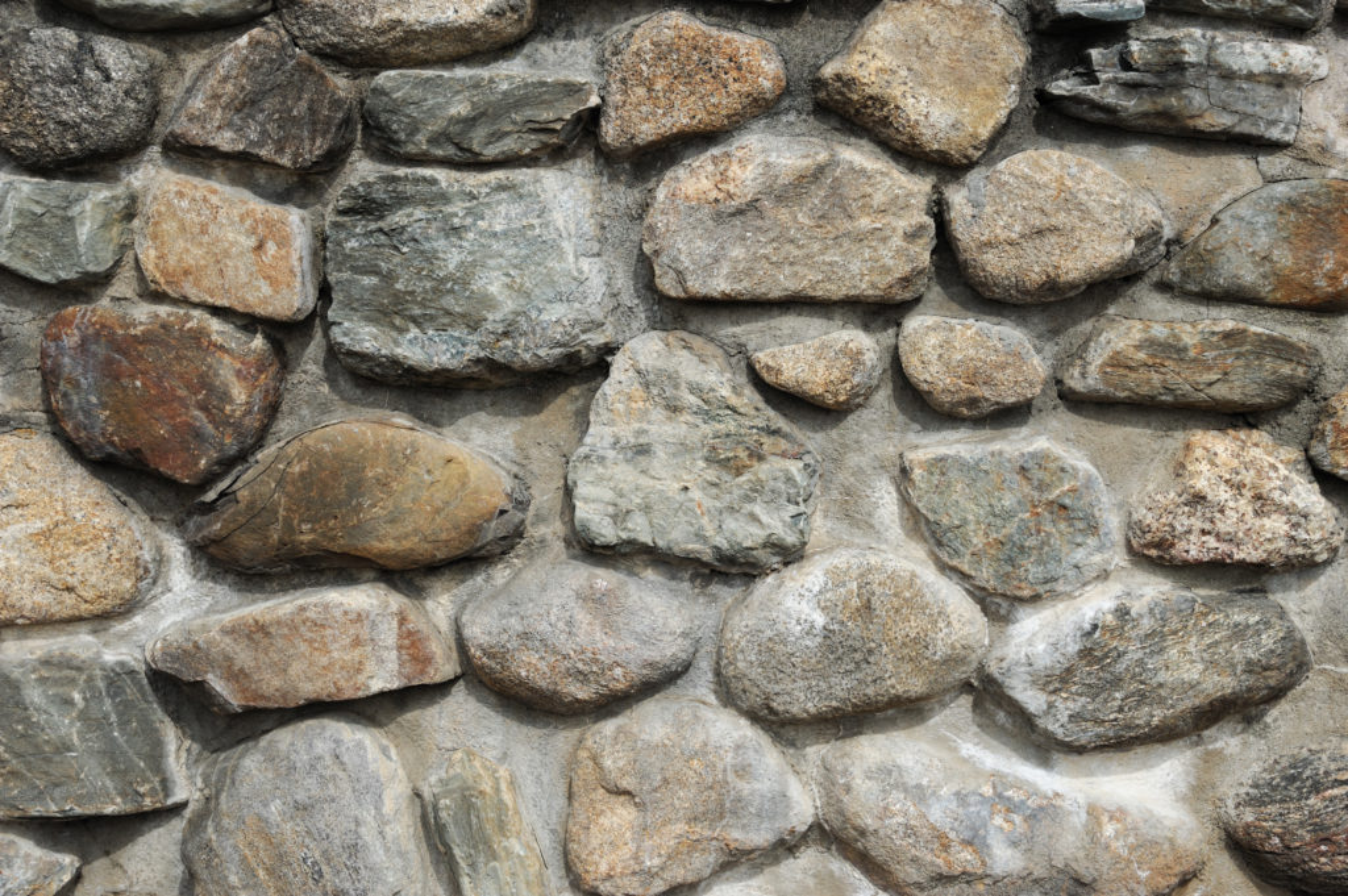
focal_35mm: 78
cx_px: 674
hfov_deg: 26.0
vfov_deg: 17.5
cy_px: 448
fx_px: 2918
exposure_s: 1/800
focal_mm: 78
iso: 320
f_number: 7.1
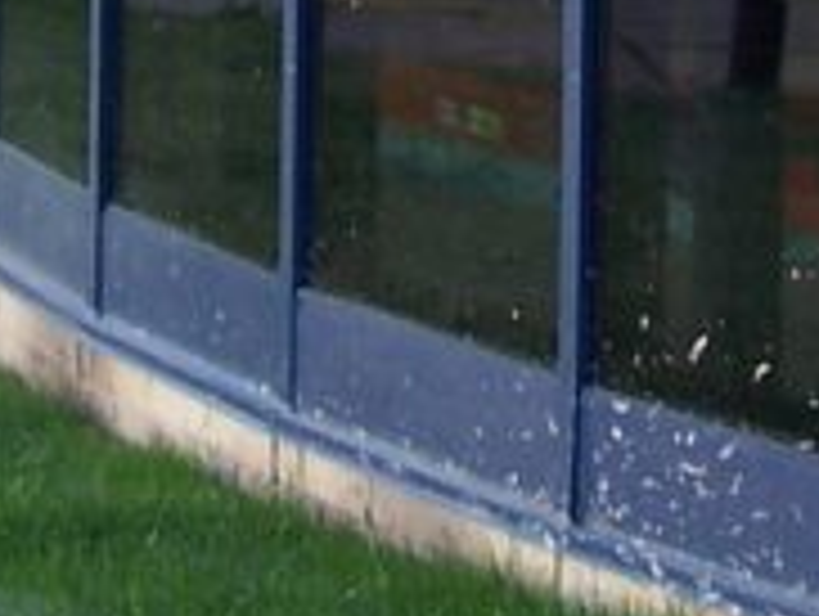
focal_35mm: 225
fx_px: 5330
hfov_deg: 8.8
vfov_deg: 6.2
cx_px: 531
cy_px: -1133
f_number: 2.8
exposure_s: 1/125
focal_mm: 6.3
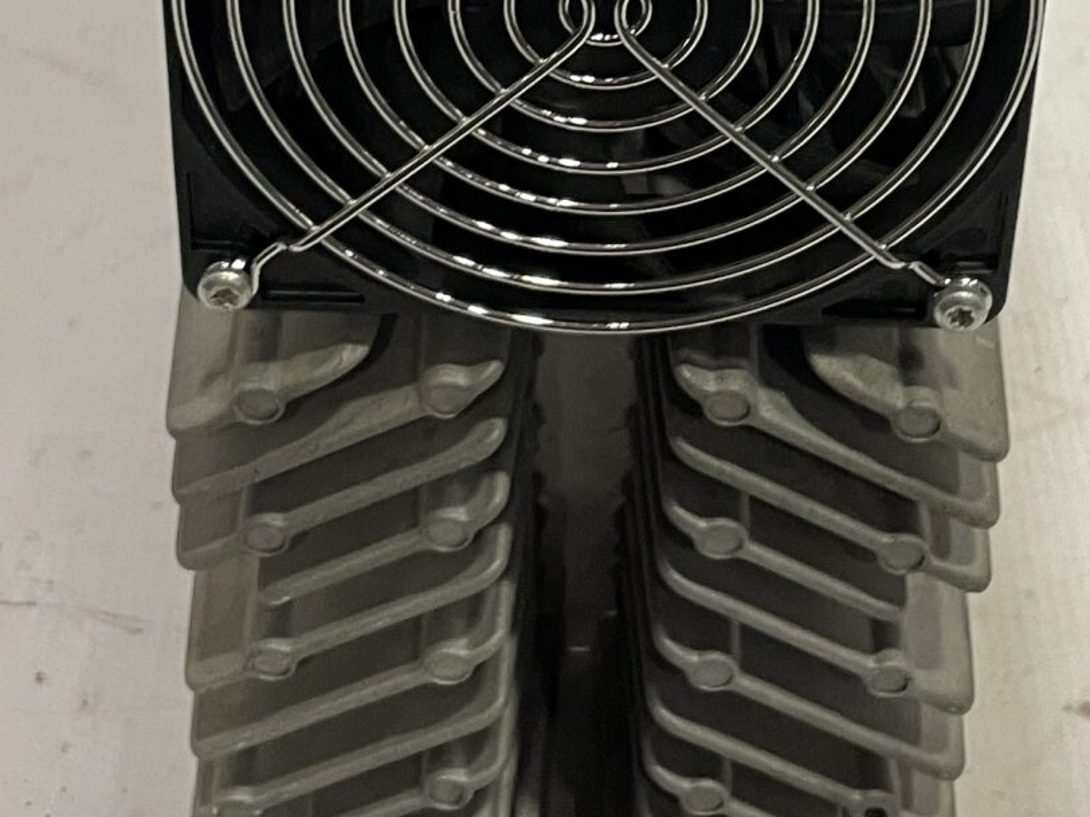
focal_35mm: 82
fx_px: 2582
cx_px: 584
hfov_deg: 23.8
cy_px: -225
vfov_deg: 17.0
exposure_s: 1/60
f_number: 1.6
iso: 125
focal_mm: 4.2
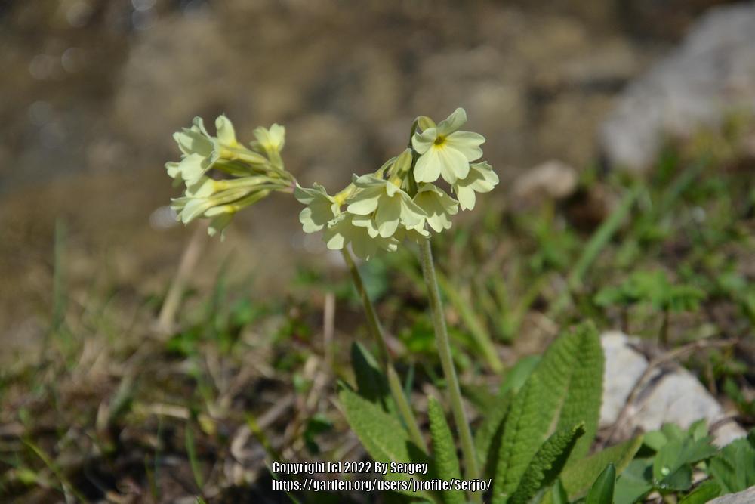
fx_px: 3303
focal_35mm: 158
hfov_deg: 13.0
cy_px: 252
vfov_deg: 8.7
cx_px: 378
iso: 800
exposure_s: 1/4000
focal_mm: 105
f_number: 5.6
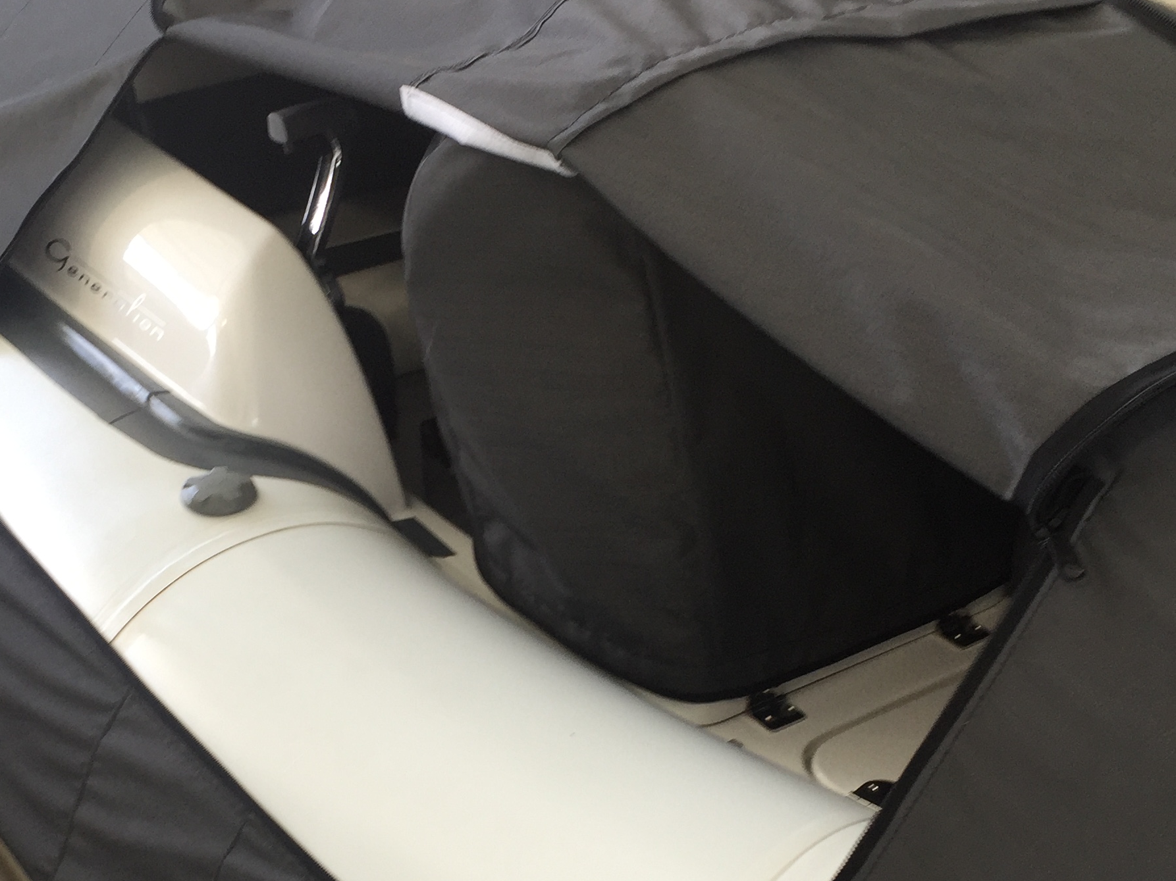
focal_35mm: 53
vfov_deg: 27.4
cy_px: 566
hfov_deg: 35.9
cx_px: 420
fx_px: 1800
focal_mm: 4.15
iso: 32
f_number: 2.2
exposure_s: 1/60
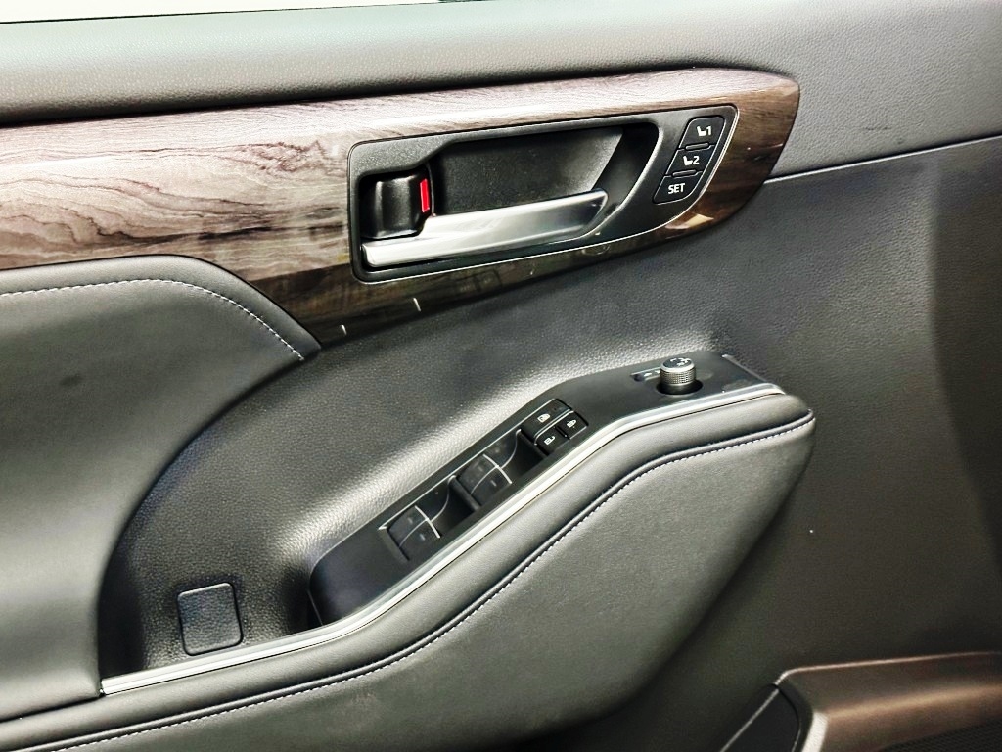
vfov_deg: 30.3
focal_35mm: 48
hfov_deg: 39.7
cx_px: 501
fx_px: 1389
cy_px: 376
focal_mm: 6.86
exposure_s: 1/30
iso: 640
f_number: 1.78
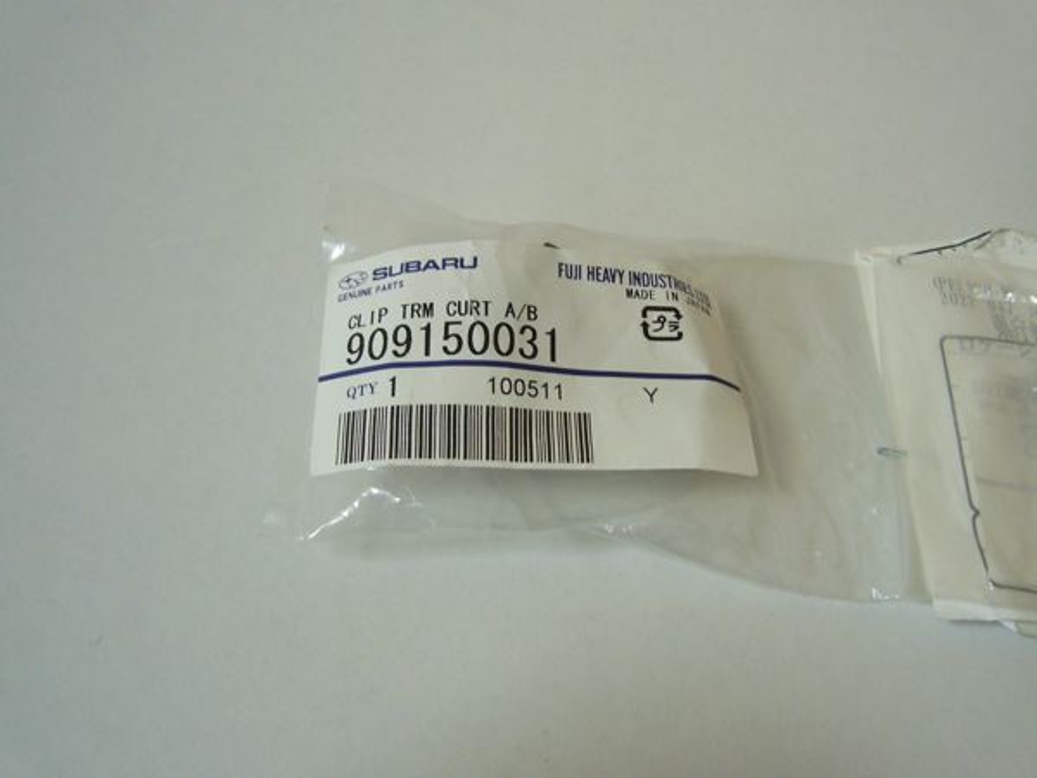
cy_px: 389
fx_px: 1168
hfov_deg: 47.9
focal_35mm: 39
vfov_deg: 36.8
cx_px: 518
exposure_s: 1/20
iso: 100
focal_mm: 4.6
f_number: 2.8
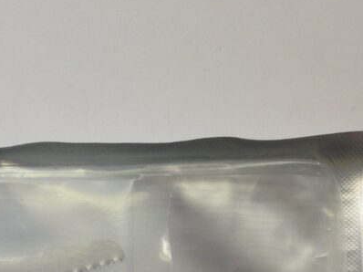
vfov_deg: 17.1
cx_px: -53
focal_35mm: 85
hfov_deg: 21.6
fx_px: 891
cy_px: 250
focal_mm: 4.12
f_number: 2.4
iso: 50
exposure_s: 1/60
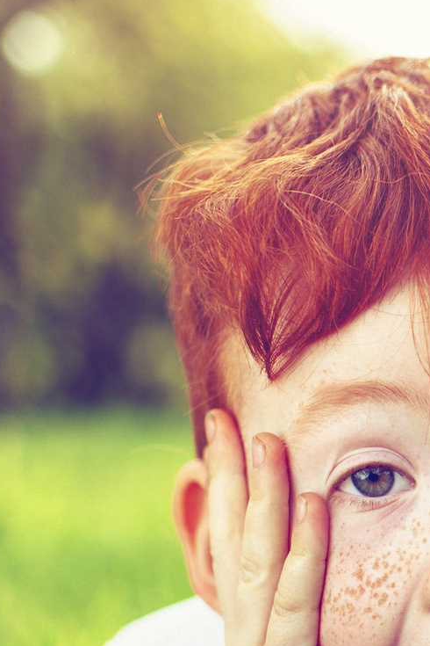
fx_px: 1809
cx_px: 657
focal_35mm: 101
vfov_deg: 19.9
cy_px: 547
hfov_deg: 12.8
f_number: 2.5
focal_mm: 35
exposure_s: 1/400
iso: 160
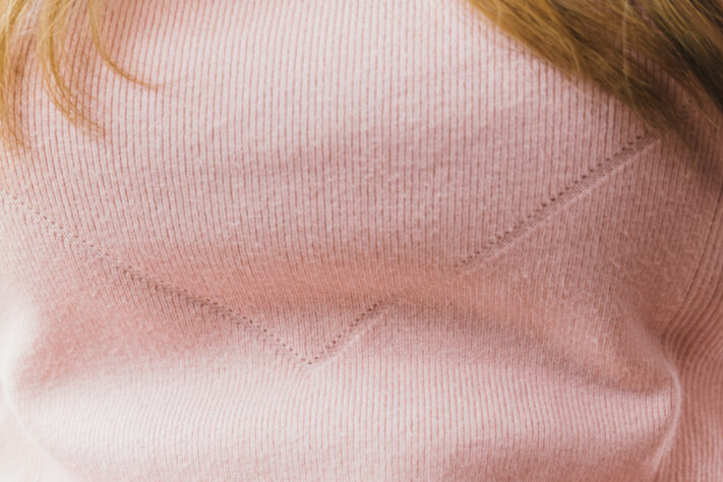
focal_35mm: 144
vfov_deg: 9.4
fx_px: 2892
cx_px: 49
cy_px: 632
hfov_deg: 14.1
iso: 200
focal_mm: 50
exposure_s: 1/250
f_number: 2.8
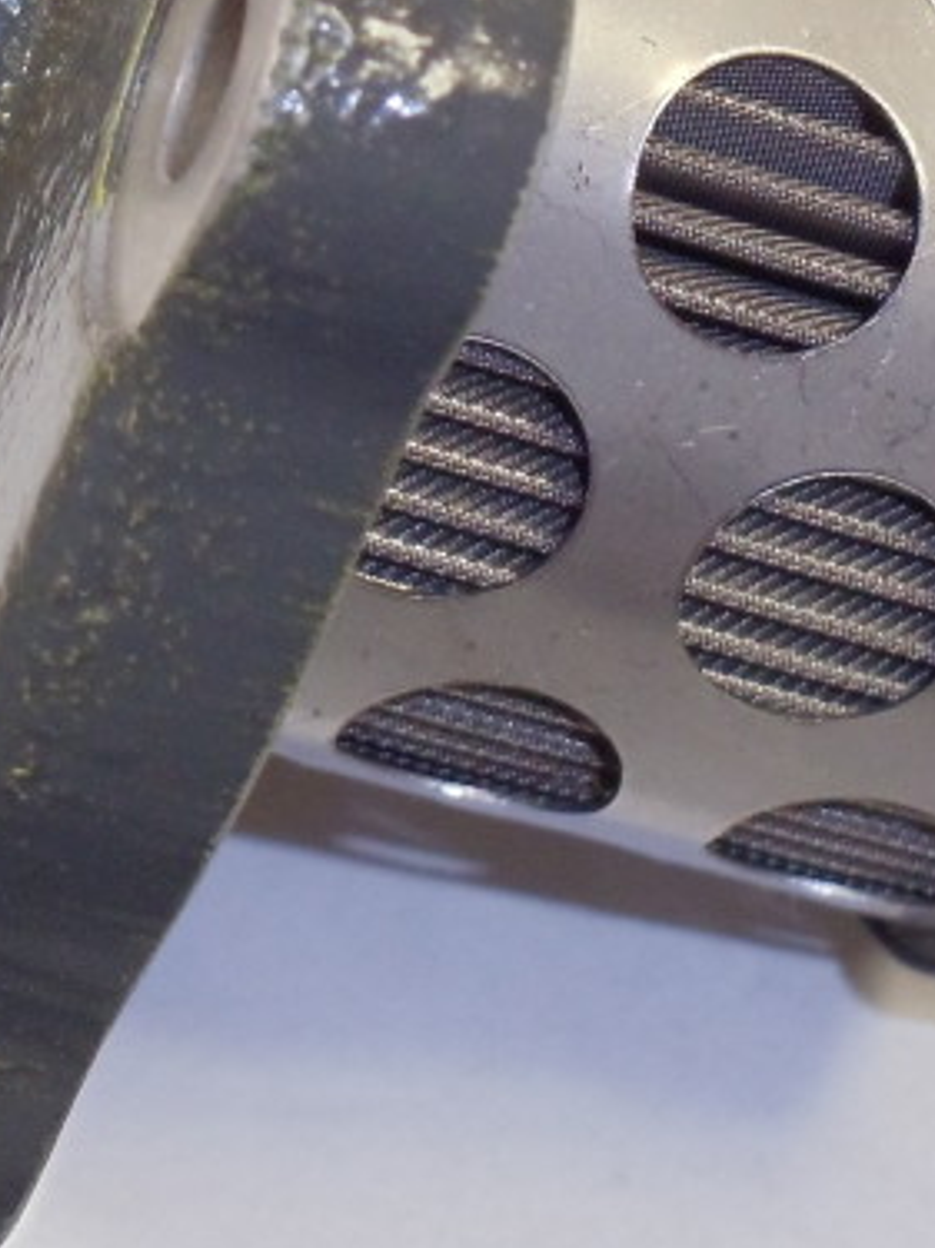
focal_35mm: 202
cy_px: 113
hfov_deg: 7.3
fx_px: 7279
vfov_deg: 9.8
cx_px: 592
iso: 400
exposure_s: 1/30
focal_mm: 10.12
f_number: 4.4
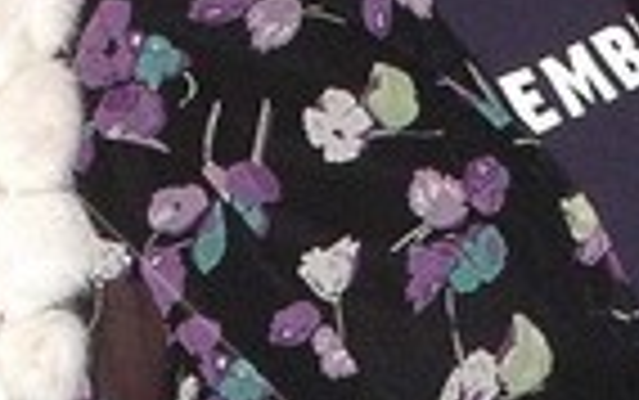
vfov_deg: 4.2
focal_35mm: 308
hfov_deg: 6.8
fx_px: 5368
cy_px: 658
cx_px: 531
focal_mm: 28
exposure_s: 1/200
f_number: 7.1
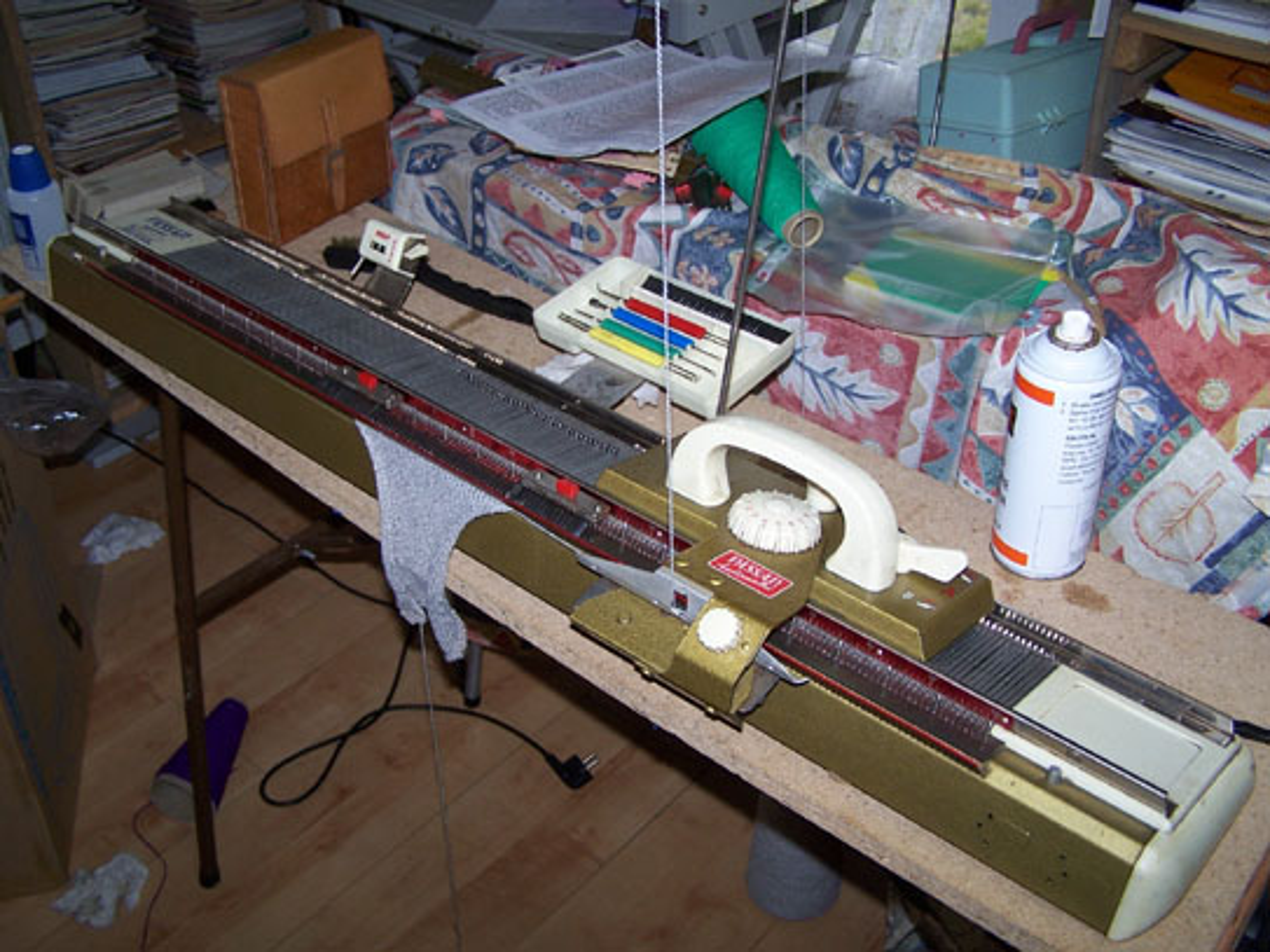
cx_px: 635
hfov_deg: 49.0
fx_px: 1394
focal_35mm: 38
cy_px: 476
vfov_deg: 37.7
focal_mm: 6.3
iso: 80
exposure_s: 1/60
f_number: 2.8
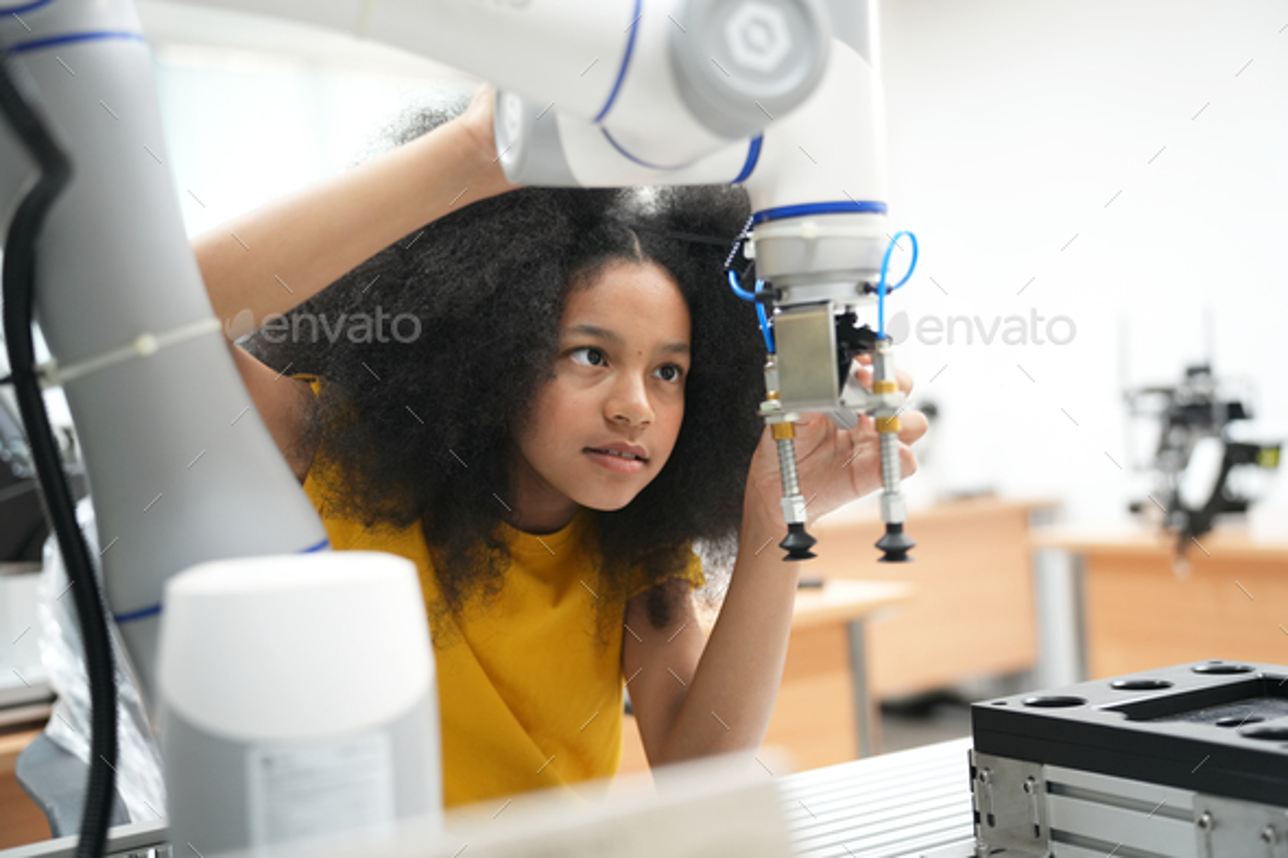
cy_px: 429
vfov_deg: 29.2
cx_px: 644
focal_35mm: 46
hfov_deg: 42.8
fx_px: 1645
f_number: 2.2
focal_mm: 46
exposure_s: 1/193
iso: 1000
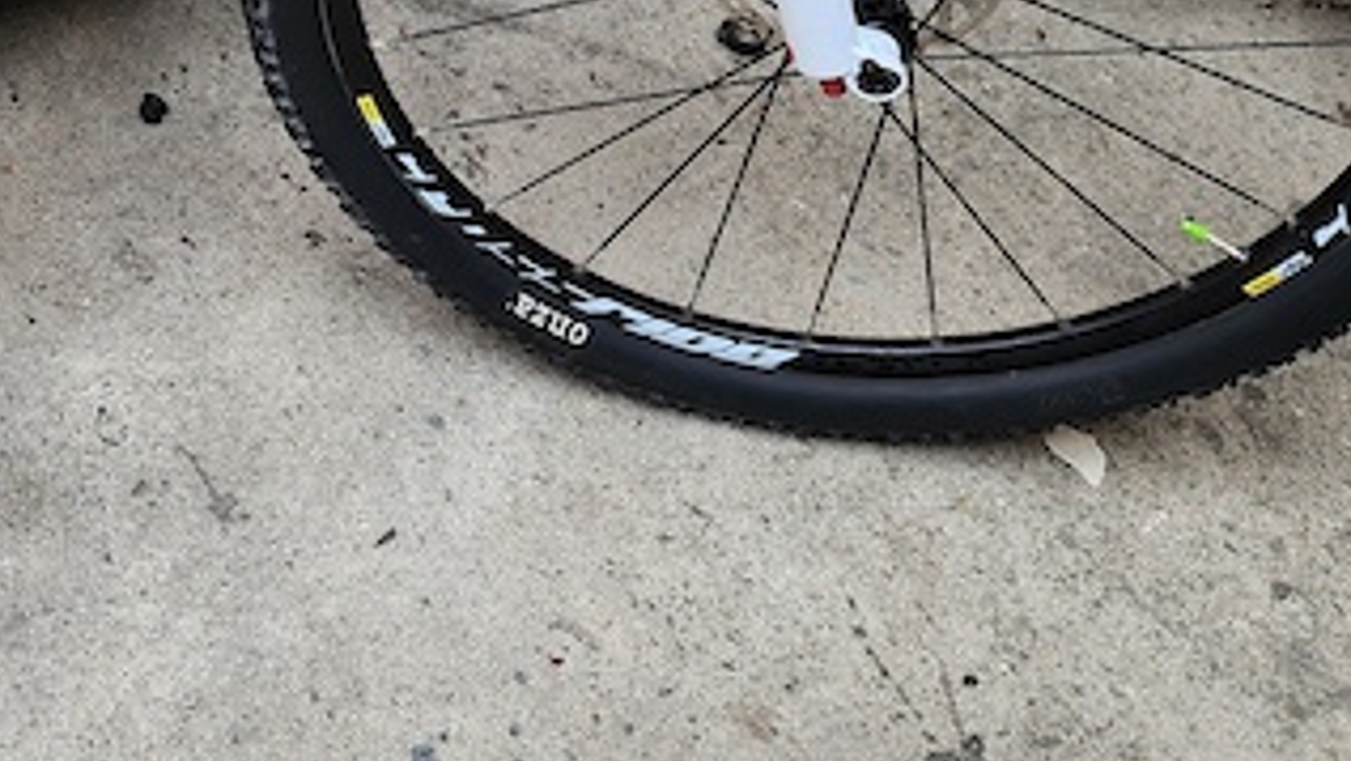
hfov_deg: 30.9
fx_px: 2257
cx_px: 4
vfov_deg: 17.5
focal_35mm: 63
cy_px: -319
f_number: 1.8
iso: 64
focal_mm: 6.4
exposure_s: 1/180
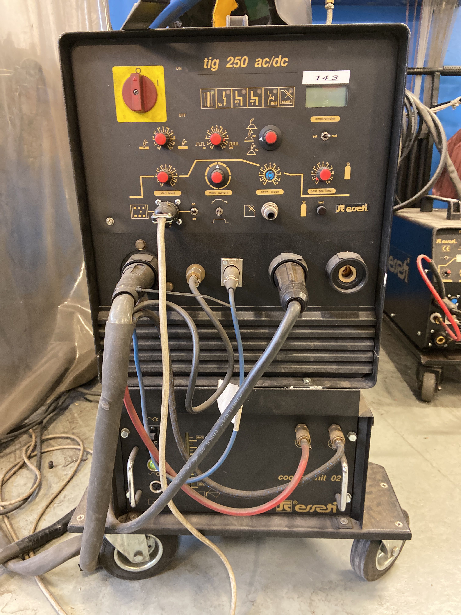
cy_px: 308
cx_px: 230
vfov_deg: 67.3
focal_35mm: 26
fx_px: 462
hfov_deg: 53.1
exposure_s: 1/25
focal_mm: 4.25
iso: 500
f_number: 1.8
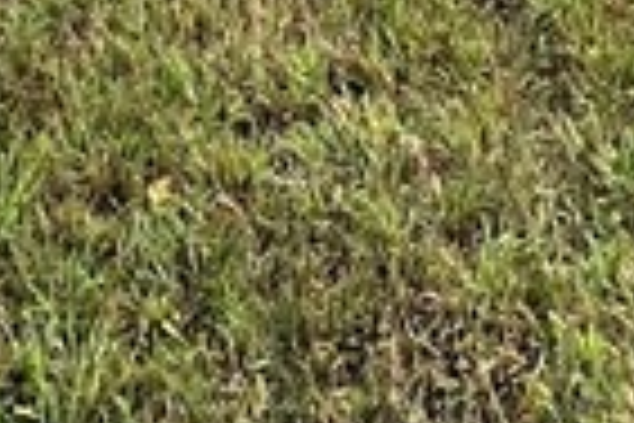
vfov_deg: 8.7
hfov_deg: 19.0
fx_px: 1867
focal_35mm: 106
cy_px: -1089
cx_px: 553
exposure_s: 1/487
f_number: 2.2
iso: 40
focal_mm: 2.22
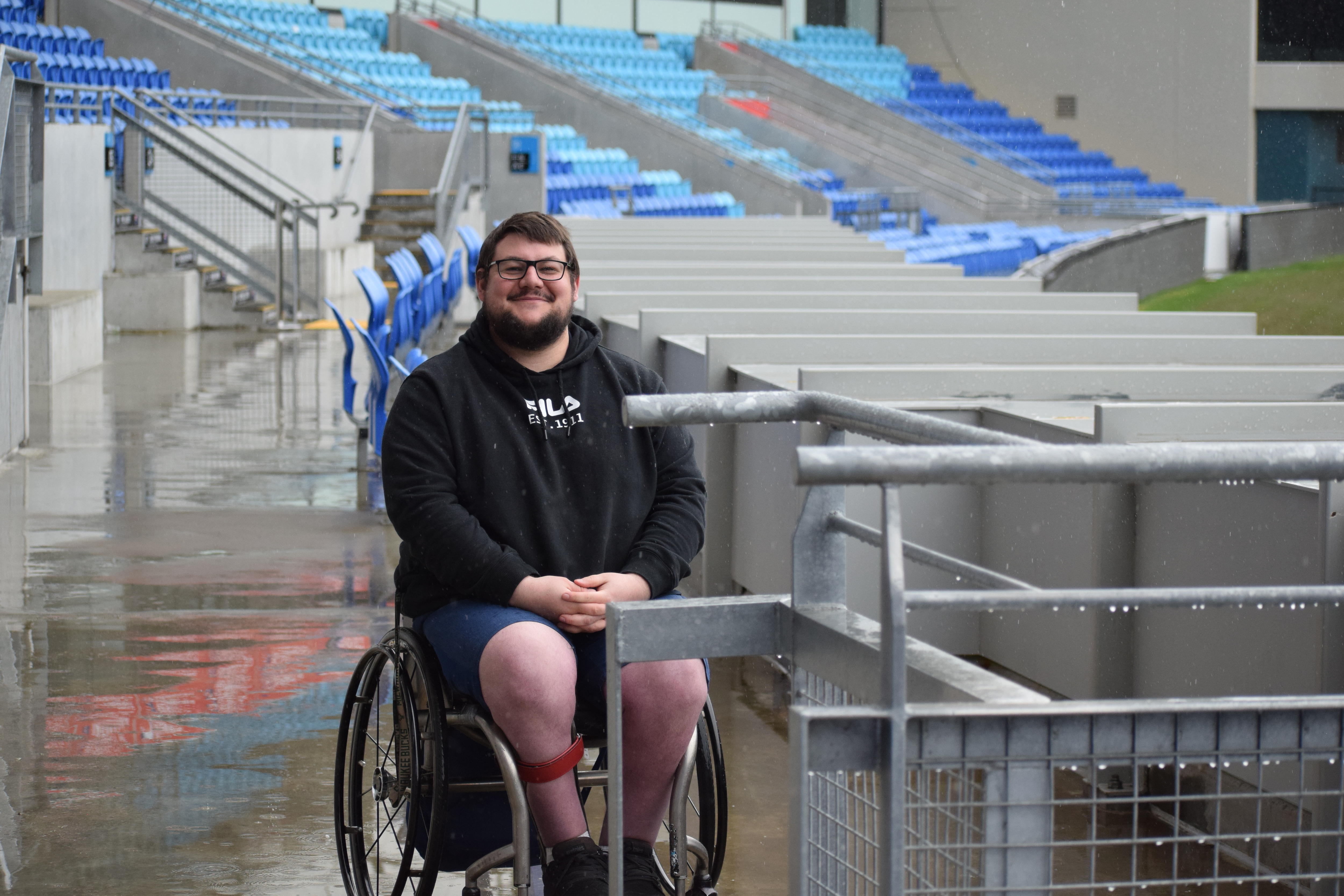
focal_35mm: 105
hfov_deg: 19.5
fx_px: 3920
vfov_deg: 13.0
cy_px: 448
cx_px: 672
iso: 800
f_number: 5.6
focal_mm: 70
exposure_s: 1/800
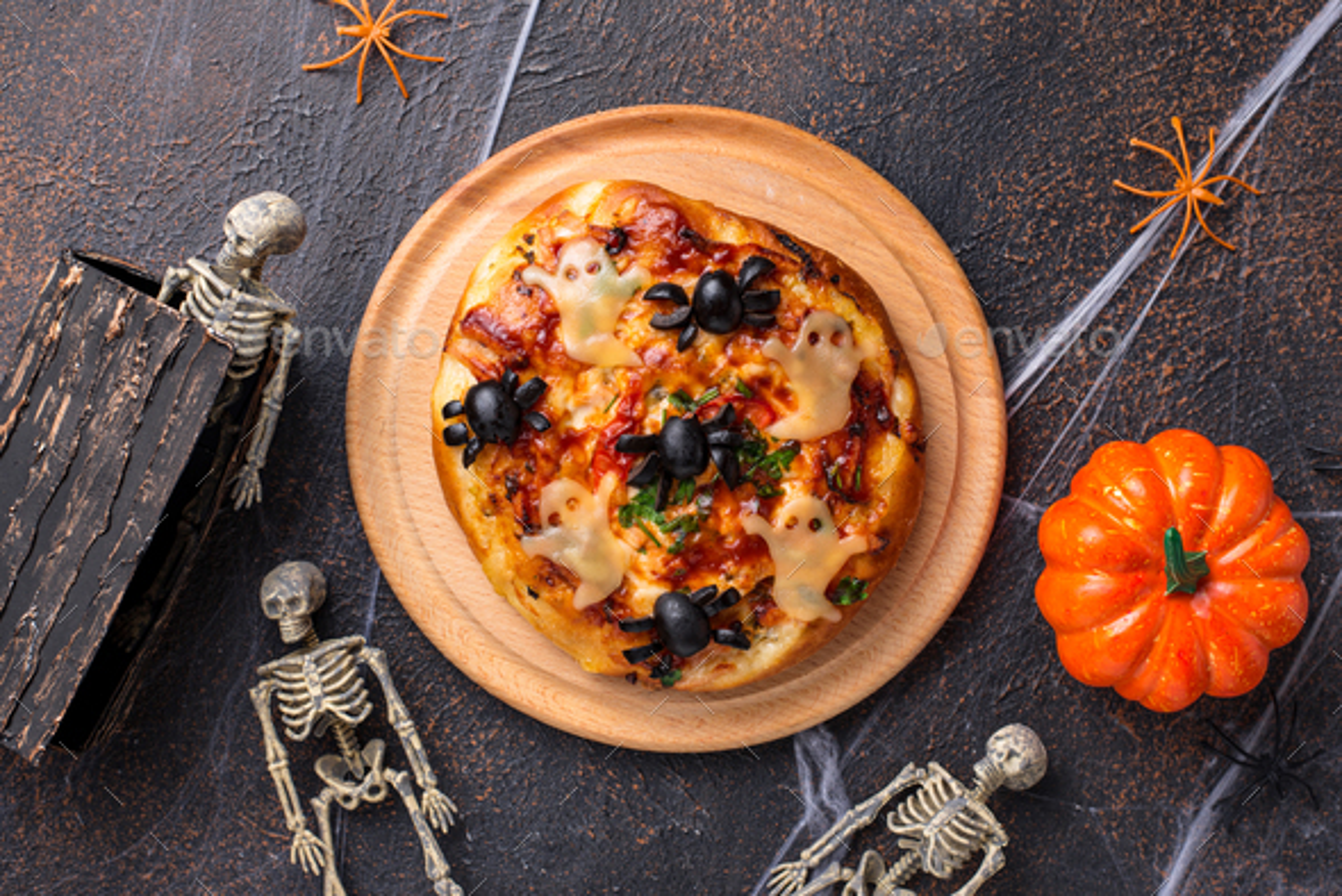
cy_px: 448
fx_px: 1865
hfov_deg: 39.6
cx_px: 671
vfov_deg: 27.0
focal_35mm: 50
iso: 100
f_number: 8
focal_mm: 50
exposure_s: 1/125
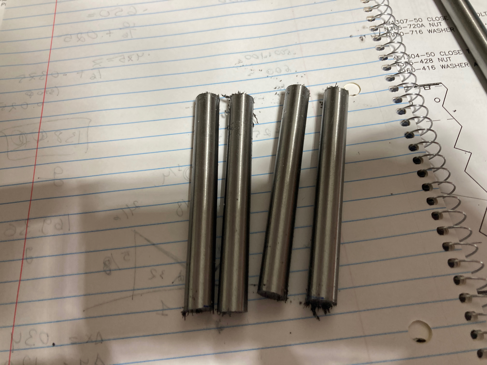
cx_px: 244
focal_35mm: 28
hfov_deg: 63.4
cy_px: 182
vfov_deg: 49.7
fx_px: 394
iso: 80
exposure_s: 1/60
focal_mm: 3.99
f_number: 1.8
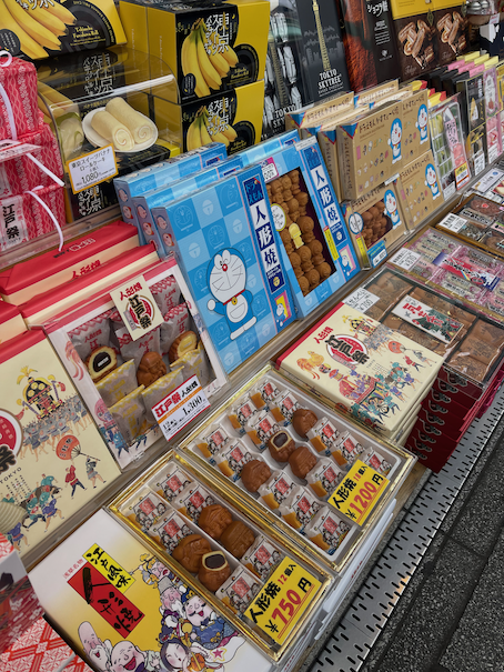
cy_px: 336
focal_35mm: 25
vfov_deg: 69.4
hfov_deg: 54.9
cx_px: 252
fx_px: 485
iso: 32
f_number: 1.6
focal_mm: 5.1
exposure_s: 1/709
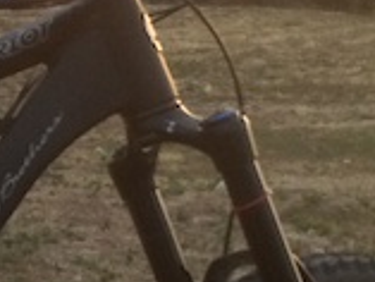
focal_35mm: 148
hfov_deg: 13.1
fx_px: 1605
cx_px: -43
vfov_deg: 10.0
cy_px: 225
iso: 250
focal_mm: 4.15
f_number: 2.2
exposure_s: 1/24
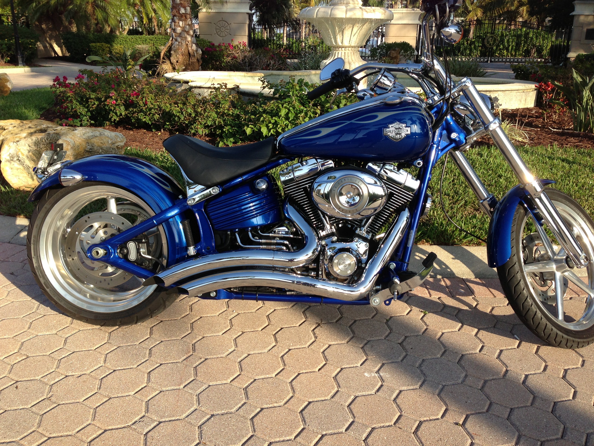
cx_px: 297
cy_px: 223
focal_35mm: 33
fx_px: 566
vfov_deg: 42.9
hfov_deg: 55.4
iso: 50
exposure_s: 1/623
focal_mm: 4.13
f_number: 2.4
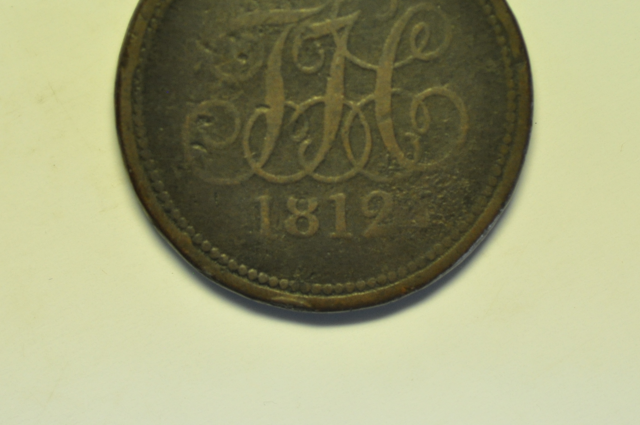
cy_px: 115
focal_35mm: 136
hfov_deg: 15.1
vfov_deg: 10.0
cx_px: 340
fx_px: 2414
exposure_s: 1/250
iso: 800
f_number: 4
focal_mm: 60
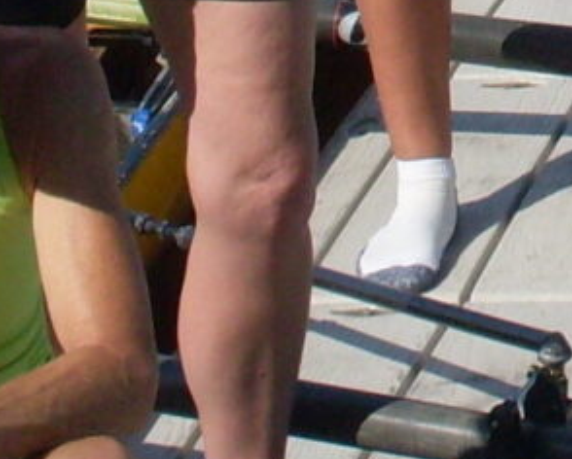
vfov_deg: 5.8
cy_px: -523
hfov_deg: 7.3
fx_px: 4373
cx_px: 1018
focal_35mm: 258
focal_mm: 6.3
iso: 80
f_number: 8.4
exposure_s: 1/250
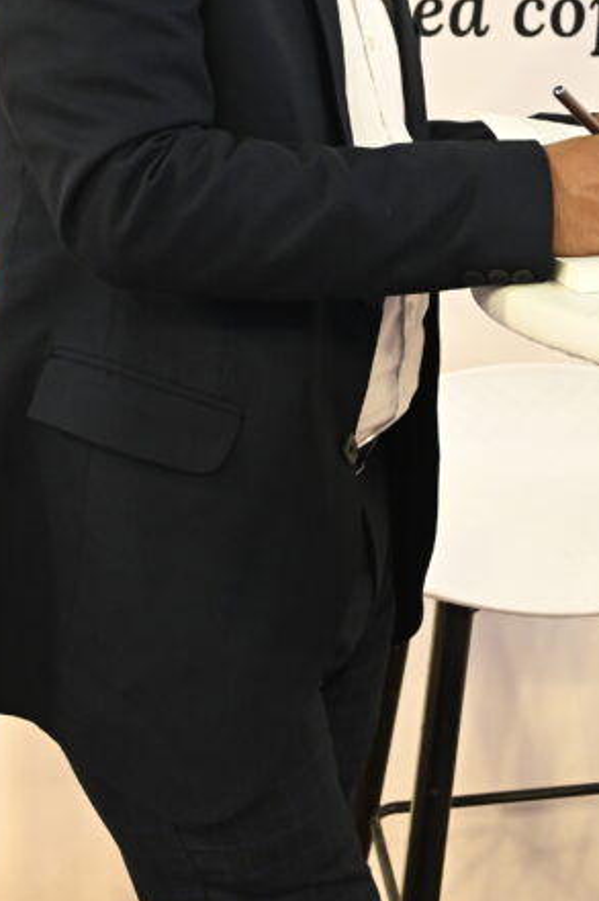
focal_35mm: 73
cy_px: -41
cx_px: 508
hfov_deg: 18.4
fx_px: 1830
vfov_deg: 26.0
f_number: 5.6
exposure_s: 1/250
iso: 4000
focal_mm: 31.5
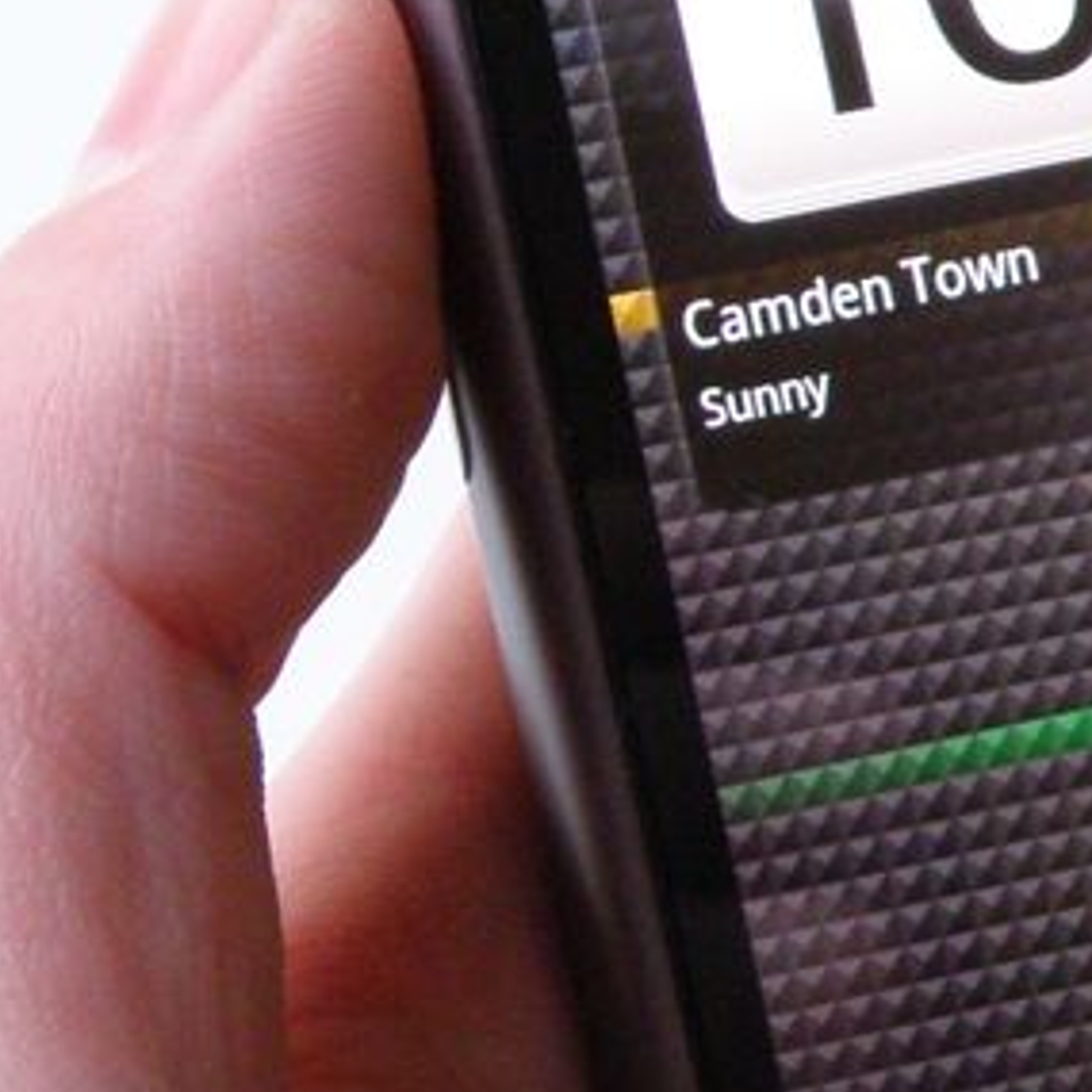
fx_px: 5175
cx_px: 1529
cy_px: 730
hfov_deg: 11.6
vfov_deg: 12.0
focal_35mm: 145
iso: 200
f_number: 4.5
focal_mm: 6.97
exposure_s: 1/25
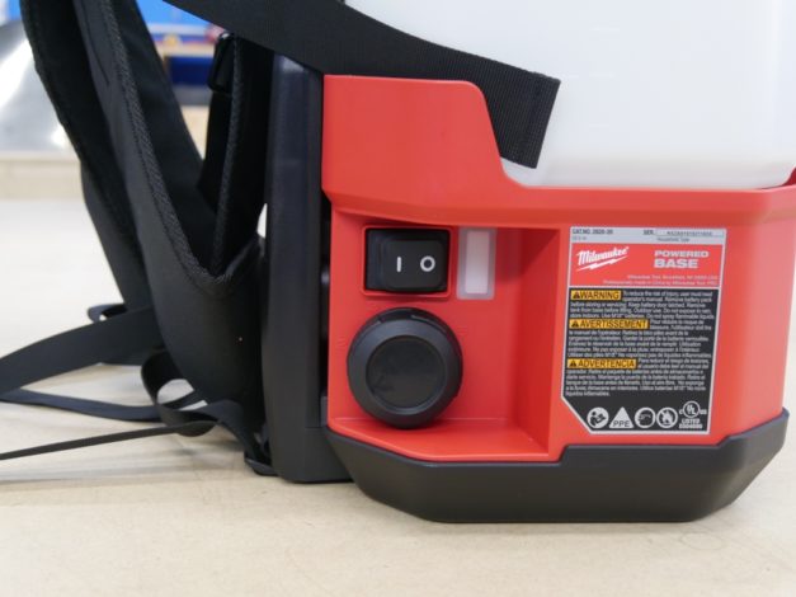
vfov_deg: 30.3
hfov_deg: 39.7
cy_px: 298
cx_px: 398
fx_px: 1104
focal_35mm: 48
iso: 1250
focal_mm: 24
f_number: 4.1
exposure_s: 1/60
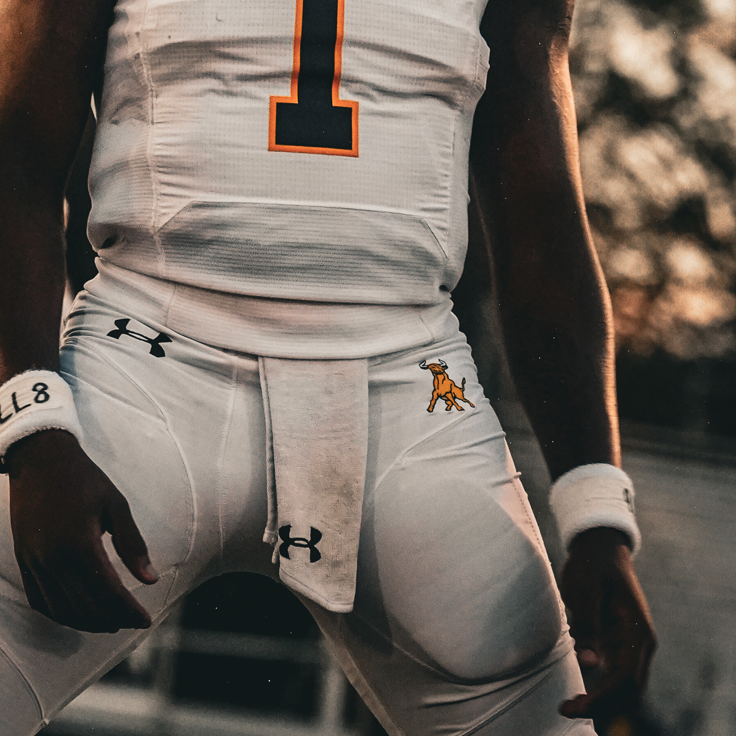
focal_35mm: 201
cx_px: 200
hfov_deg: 8.7
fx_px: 4835
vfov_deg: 8.6
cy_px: -29
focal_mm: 100
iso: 10000
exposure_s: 1/160
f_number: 4
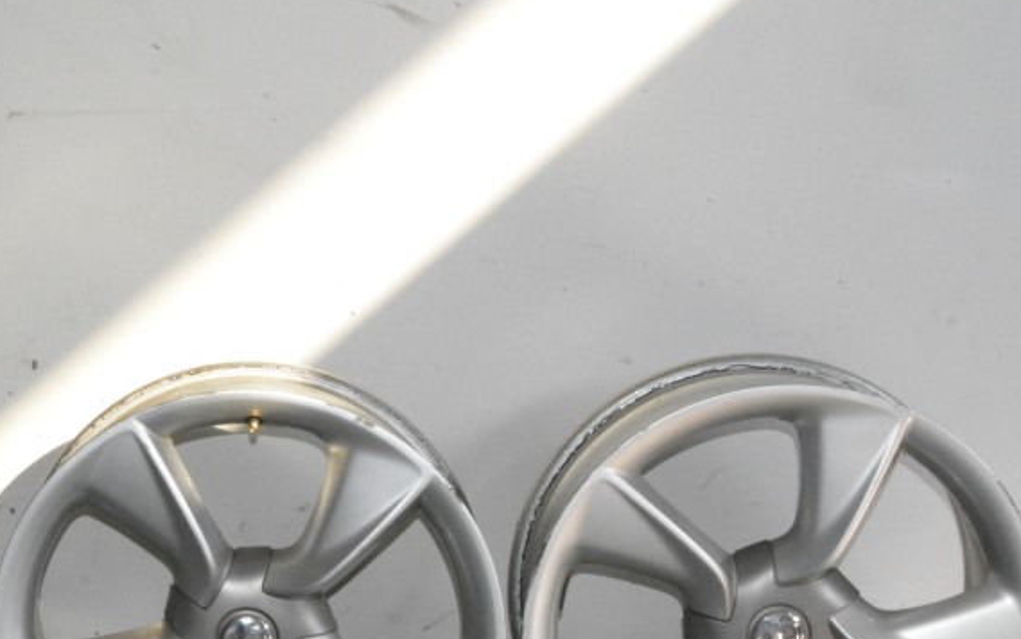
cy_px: 530
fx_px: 2143
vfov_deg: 16.8
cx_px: 219
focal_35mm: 77
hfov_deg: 26.4
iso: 6400
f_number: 22
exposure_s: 1/200
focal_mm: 28
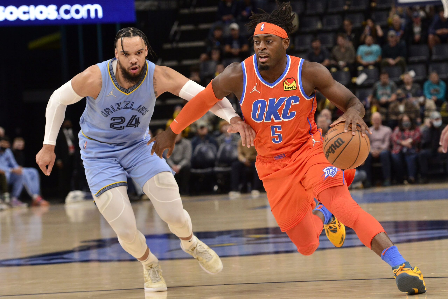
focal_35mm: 102
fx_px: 1270
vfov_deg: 13.4
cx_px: 224
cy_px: 150
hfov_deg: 20.0
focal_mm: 102
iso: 1600
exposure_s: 1/1000
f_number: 4
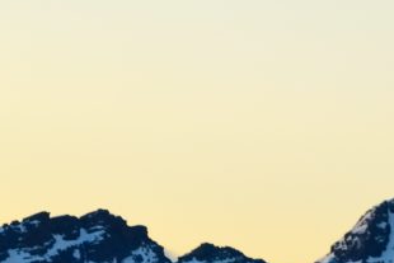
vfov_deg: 2.0
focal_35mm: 673
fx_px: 7364
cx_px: 193
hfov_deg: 3.1
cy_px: 335
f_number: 9
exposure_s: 1/125
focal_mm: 145
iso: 1250
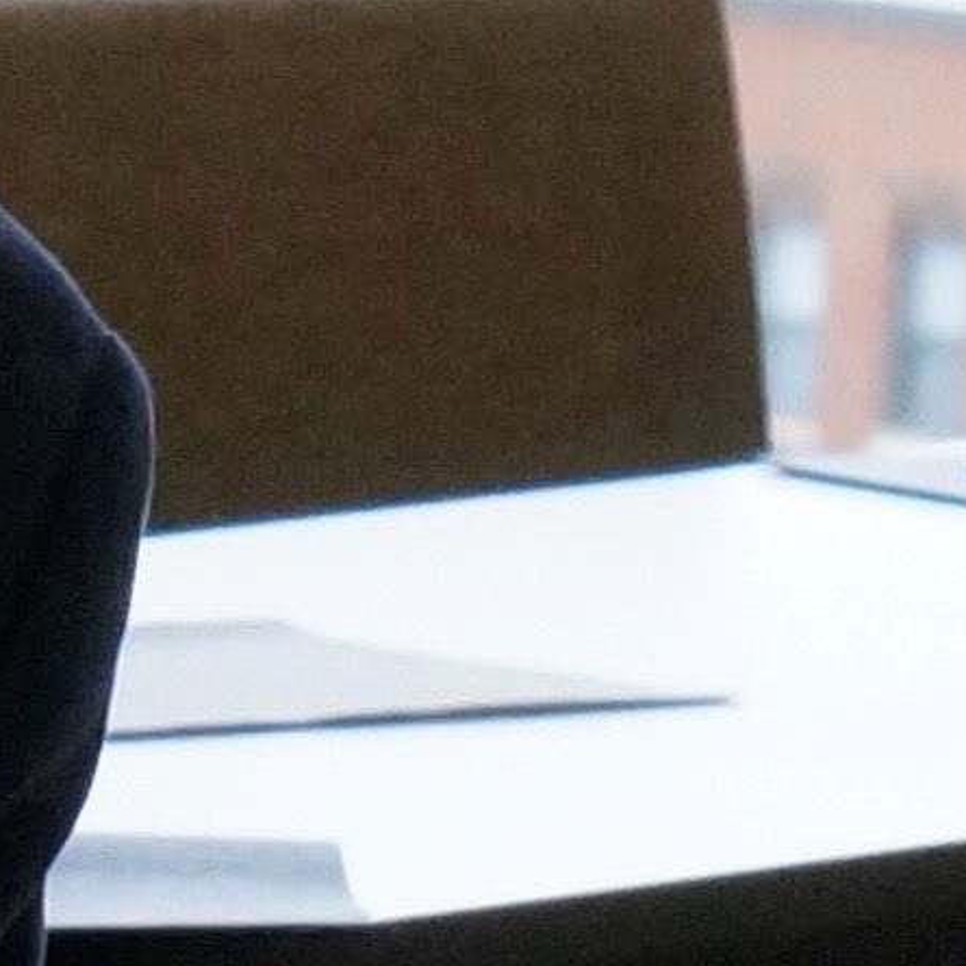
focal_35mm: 788
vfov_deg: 2.2
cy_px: 1730
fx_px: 24879
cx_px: -1046
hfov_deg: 2.2
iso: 1600
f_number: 9
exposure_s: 1/200
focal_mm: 56
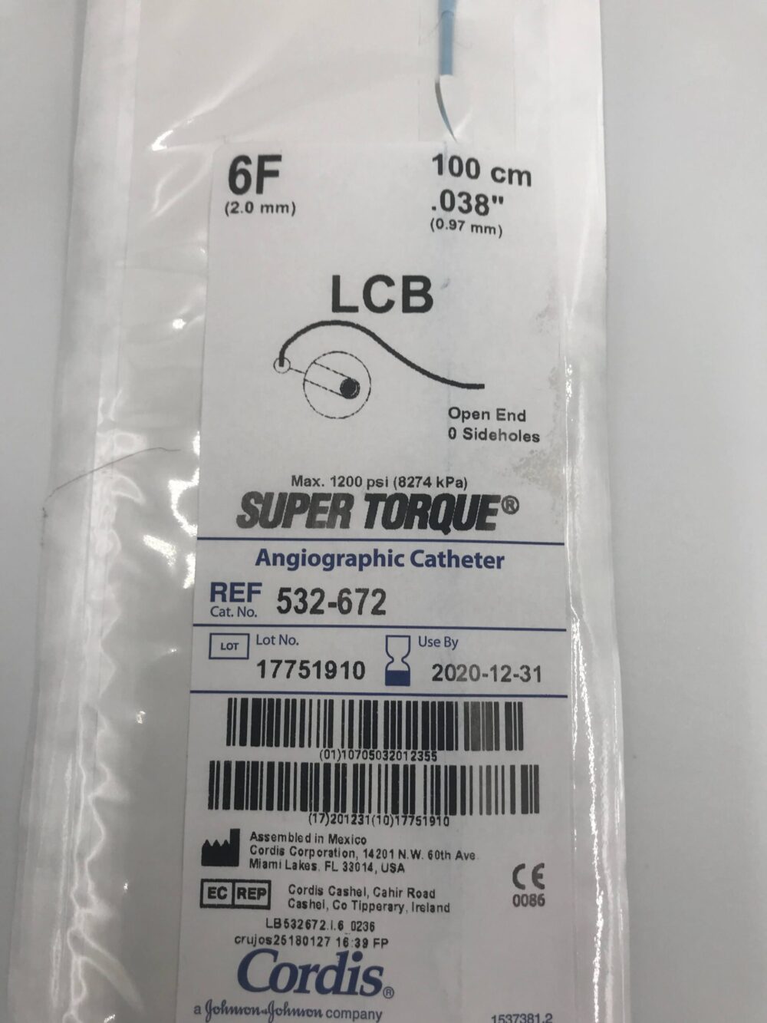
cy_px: 512
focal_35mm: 28
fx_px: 827
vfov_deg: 63.4
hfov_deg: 49.8
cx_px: 384
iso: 20
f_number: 1.8
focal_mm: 3.99
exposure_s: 1/171
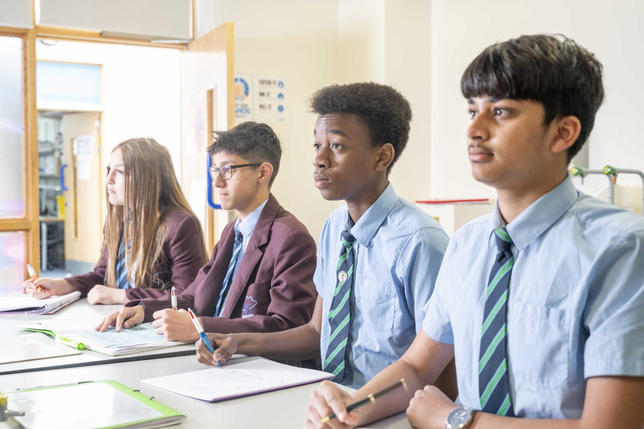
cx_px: 322
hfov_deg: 43.6
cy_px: 214
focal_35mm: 45
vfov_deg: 29.8
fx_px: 805
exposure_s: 1/40
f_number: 4
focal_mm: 45
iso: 320
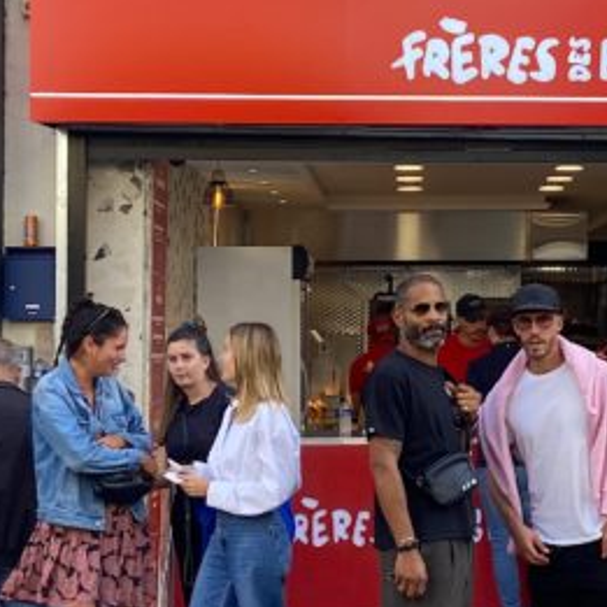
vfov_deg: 19.3
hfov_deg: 19.1
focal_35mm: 90
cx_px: 505
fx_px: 1785
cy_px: 284
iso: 32
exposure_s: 1/544
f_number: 1.8
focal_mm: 4.25
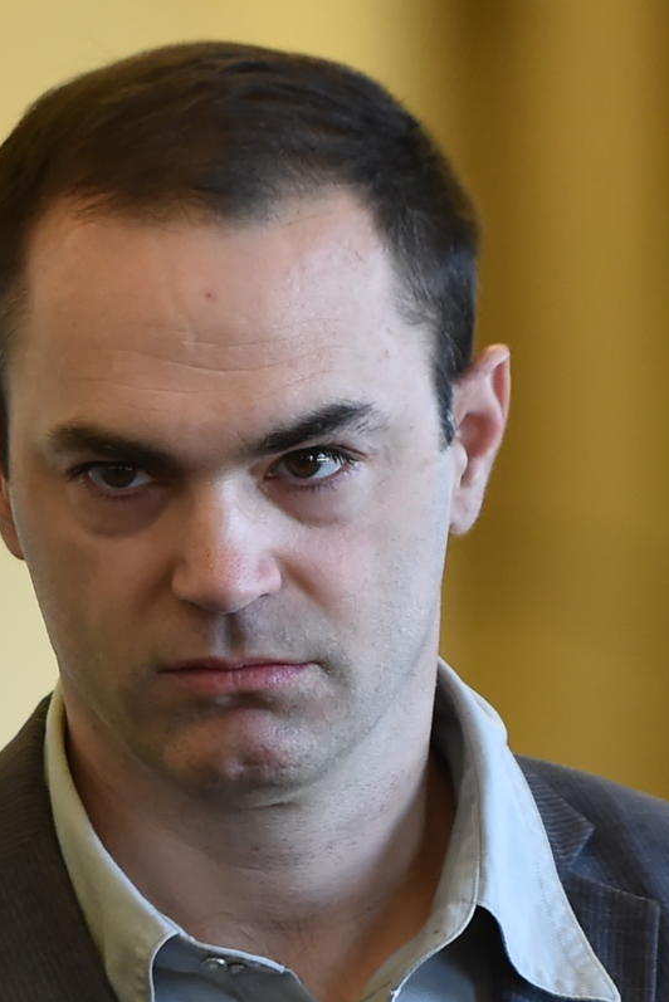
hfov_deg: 4.6
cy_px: 500
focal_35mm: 301
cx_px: 209
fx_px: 8382
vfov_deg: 6.8
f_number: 2.8
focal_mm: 200
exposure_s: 1/400
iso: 2000
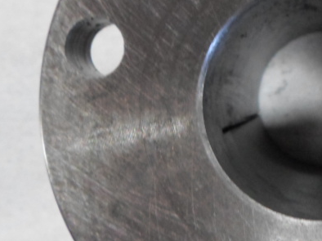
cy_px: 87
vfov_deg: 22.5
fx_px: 604
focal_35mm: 65
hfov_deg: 28.4
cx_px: 302
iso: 320
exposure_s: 1/30
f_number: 2.5
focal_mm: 4.5
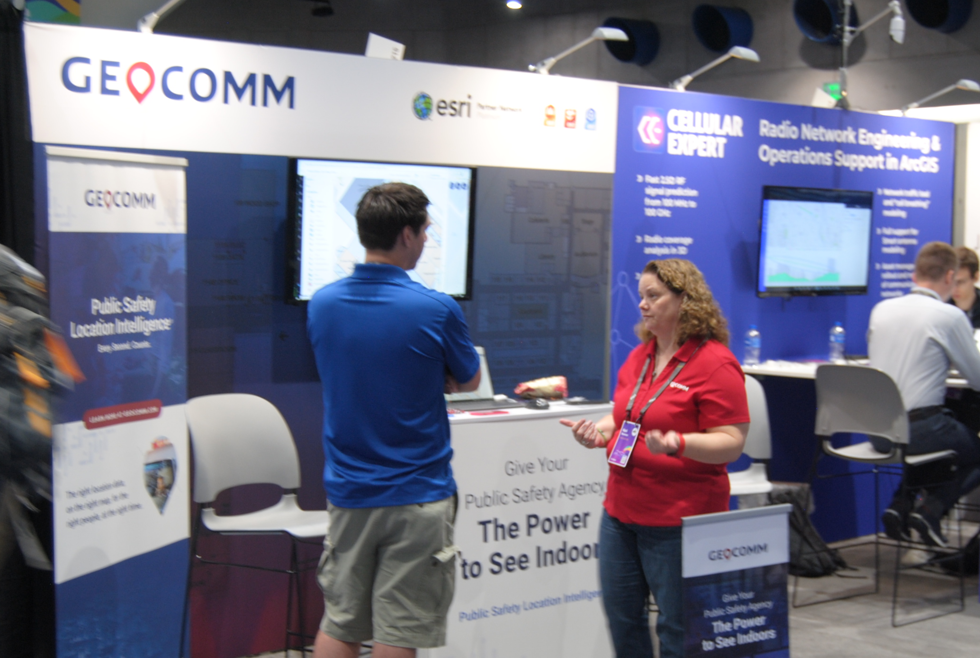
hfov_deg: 31.8
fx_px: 1719
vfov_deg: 21.6
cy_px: 431
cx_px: 475
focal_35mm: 63
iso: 200
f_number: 4.2
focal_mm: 30
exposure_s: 1/15
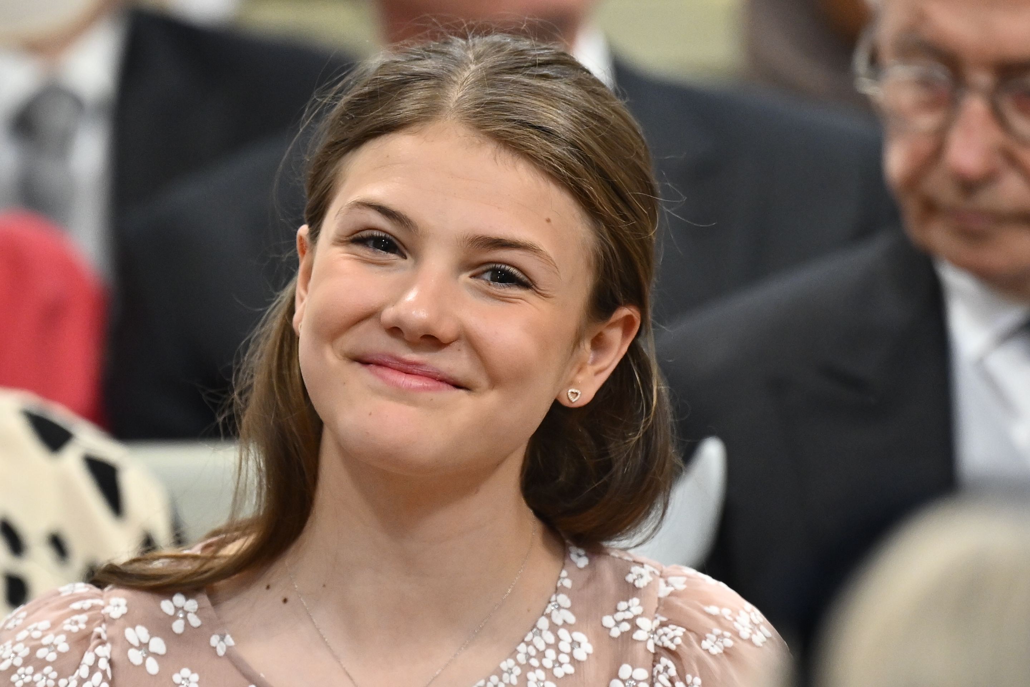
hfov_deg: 10.3
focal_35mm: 200
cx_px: 515
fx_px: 5722
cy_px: 344
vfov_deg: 6.9
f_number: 2.8
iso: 900
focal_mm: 200
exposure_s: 1/250
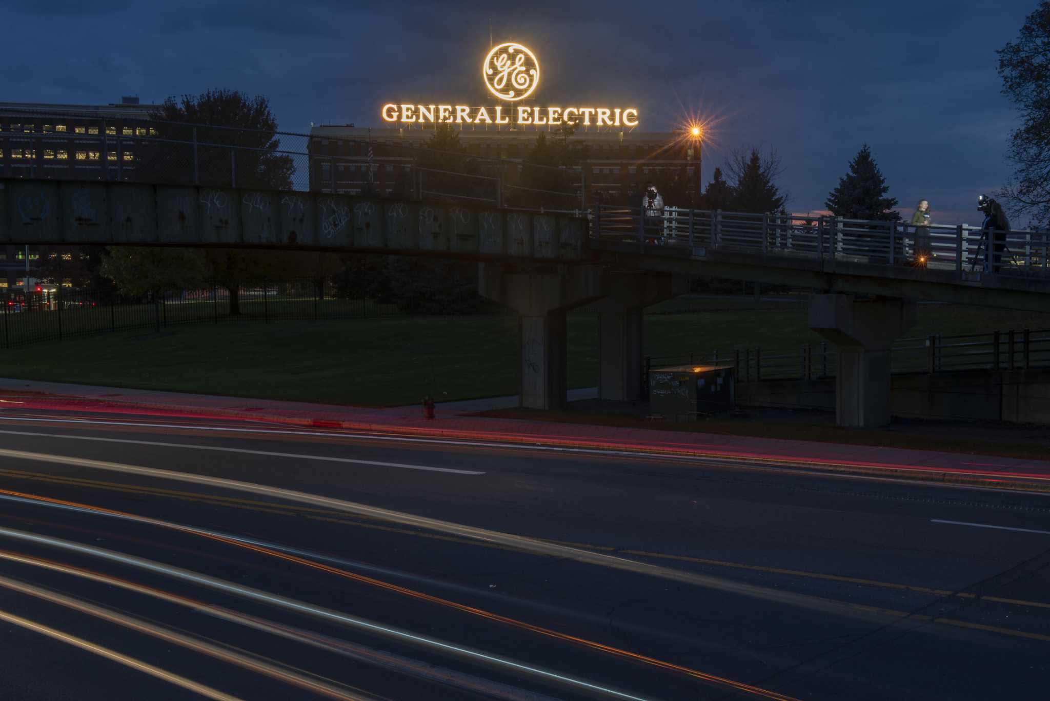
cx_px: 525
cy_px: 350
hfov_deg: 43.6
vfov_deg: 29.9
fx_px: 1313
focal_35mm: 45
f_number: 22
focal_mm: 45
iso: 50
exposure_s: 20
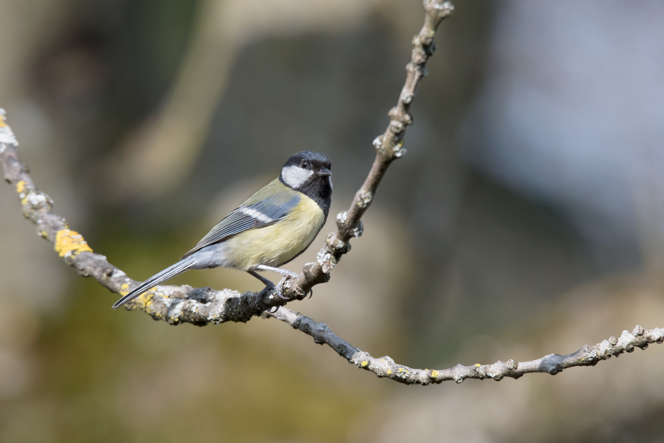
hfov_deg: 2.3
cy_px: 222
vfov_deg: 1.5
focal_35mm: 900
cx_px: 332
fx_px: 16599
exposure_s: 1/1000
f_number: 8
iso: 900
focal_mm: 600
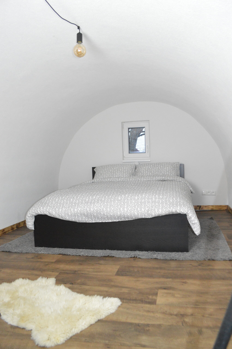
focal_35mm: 27
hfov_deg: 47.8
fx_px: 261
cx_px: 116
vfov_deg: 67.4
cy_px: 174
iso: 3200
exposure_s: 1/80
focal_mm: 18
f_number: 4.5
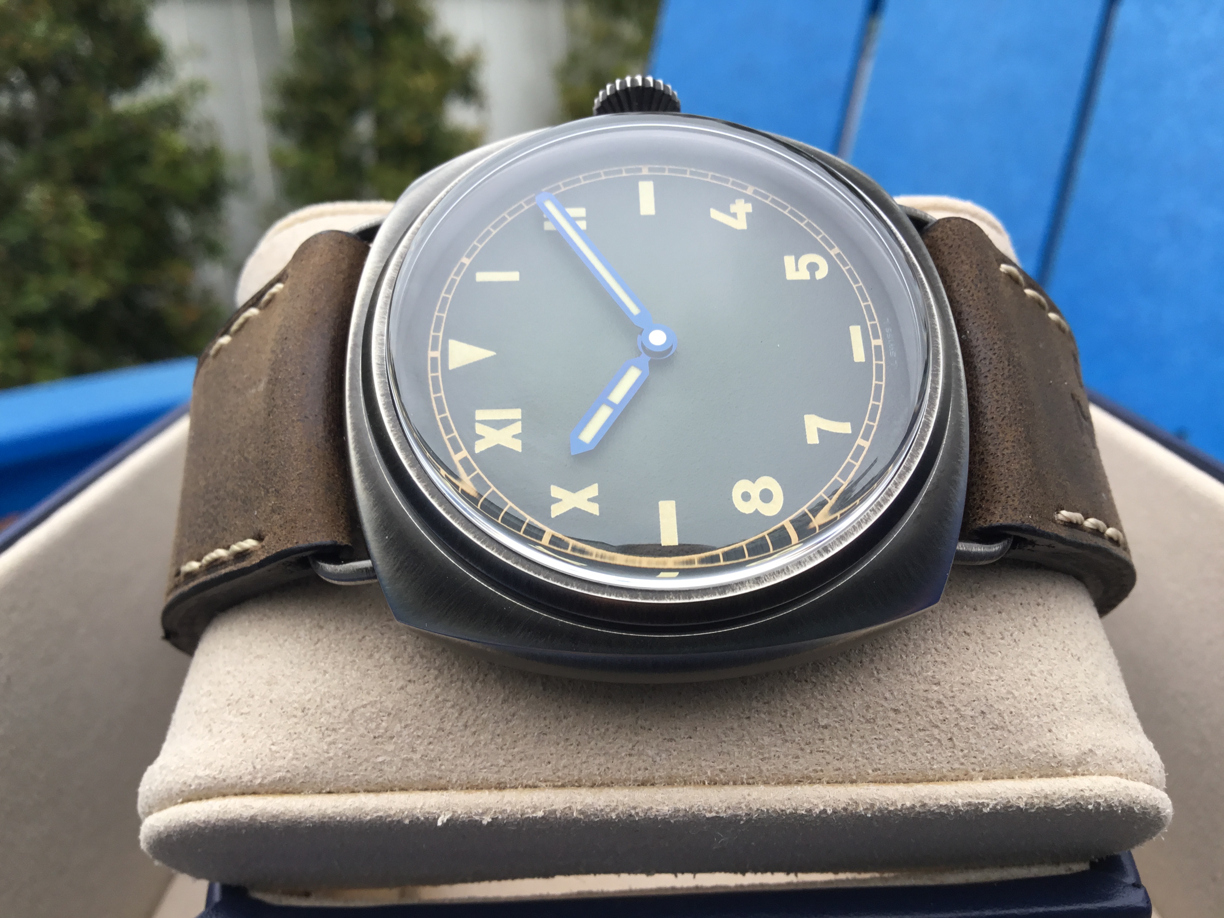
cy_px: 459
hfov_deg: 58.4
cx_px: 612
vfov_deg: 45.4
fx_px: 1096
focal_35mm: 31
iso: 25
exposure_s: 1/176
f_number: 2.4
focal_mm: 3.3
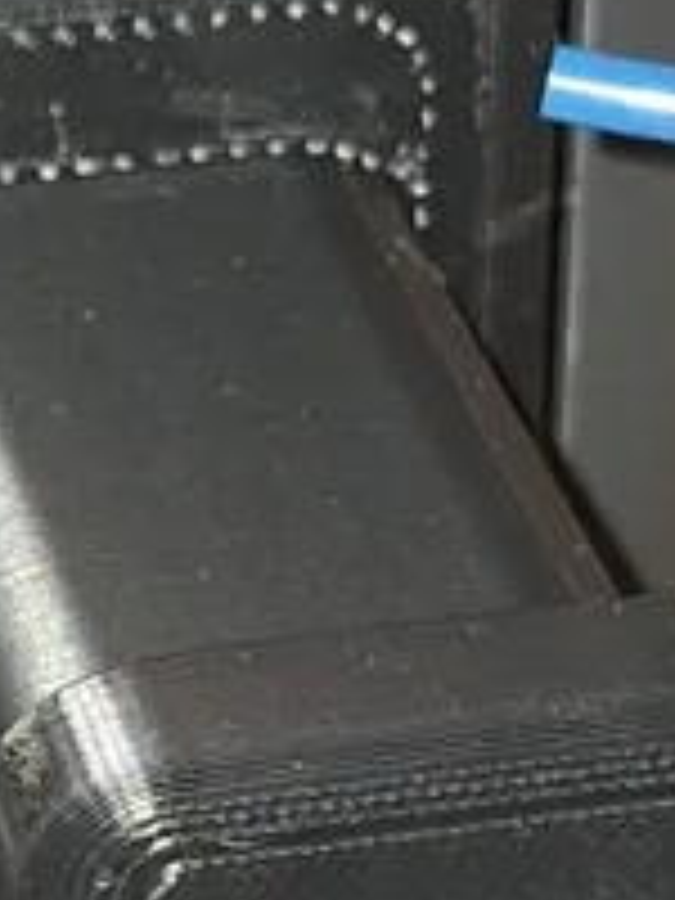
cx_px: 220
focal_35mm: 46
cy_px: 760
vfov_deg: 39.1
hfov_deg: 31.3
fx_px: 1196
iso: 25
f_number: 1.8
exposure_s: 1/13
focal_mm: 5.54
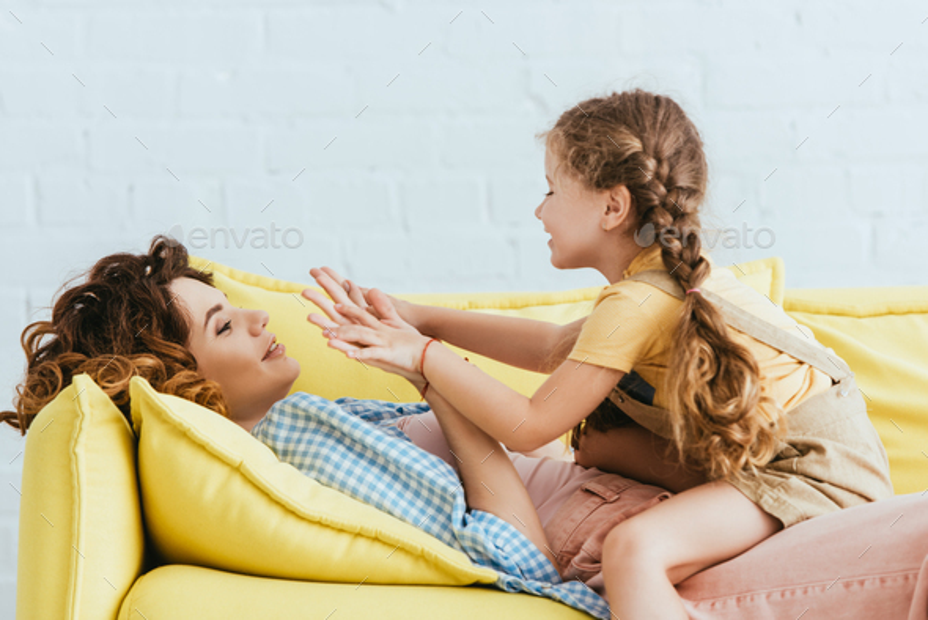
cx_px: 464
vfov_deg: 8.3
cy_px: 310
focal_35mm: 165
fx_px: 4255
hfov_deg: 12.4
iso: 200
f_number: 3.5
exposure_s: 1/200
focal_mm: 165
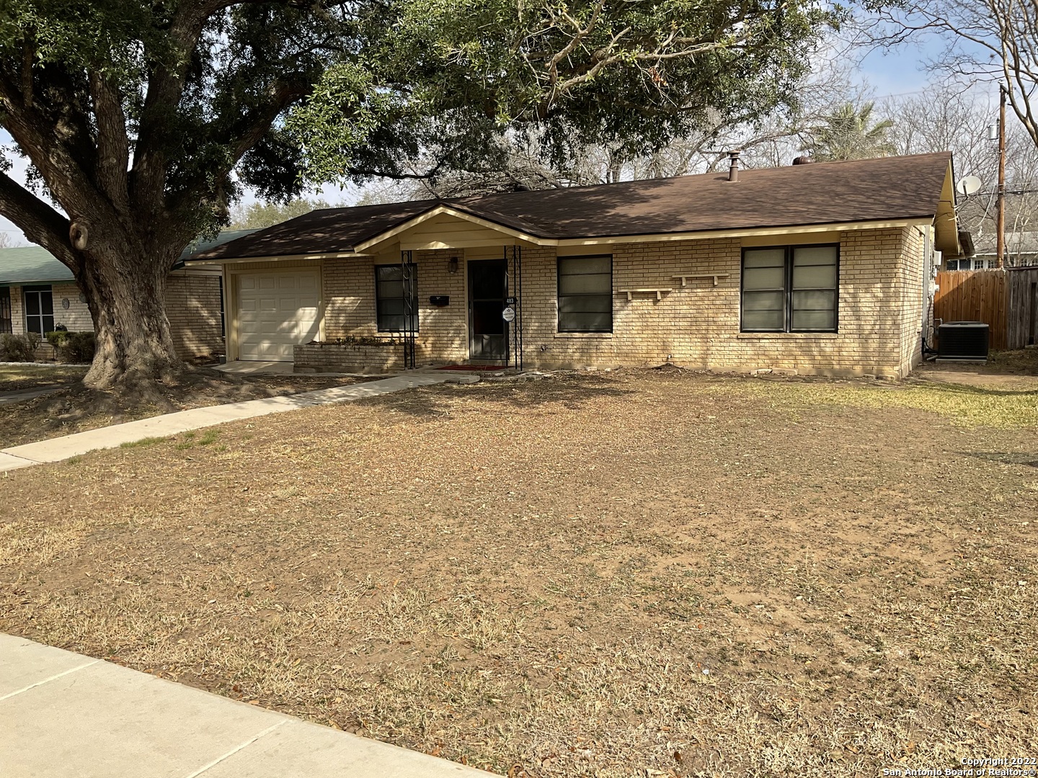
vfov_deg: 48.2
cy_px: 389
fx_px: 870
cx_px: 519
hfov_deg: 61.7
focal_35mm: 29
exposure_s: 1/1490
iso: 16
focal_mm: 3
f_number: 1.8
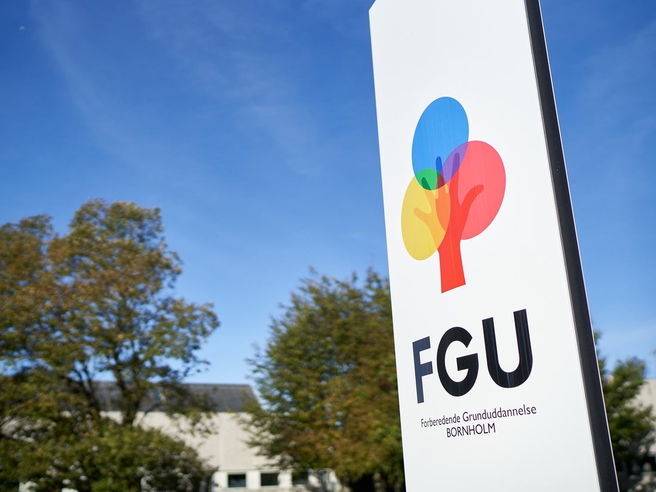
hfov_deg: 47.8
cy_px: 243
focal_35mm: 39
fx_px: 739
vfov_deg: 36.8
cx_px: 305
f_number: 2
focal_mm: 35
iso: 200
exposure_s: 1/8000
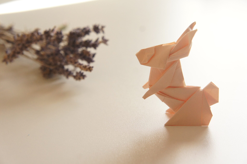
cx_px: 124
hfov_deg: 35.1
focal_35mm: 57
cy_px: 82
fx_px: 391
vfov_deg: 23.8
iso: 1600
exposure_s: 1/250
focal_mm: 38
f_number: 5.6
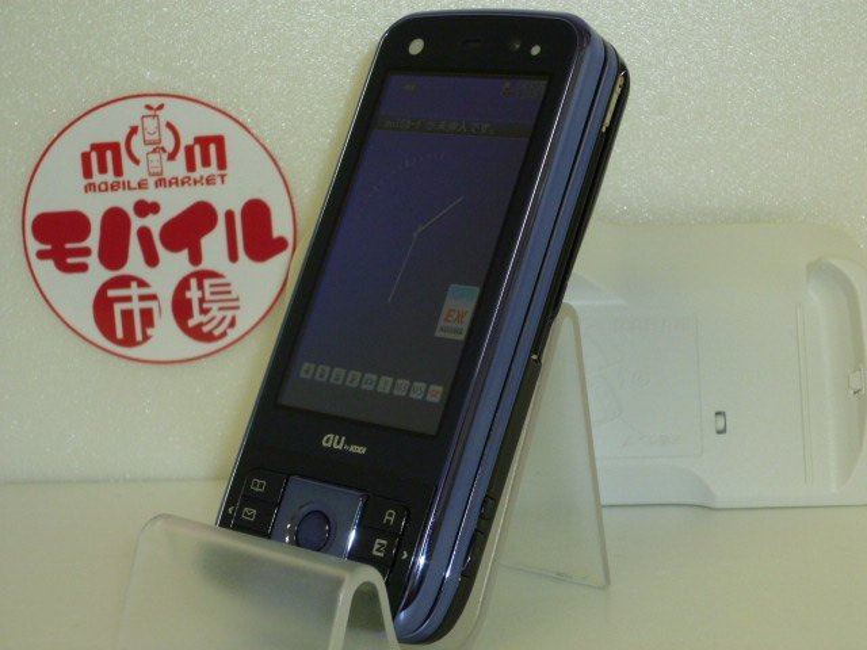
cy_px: 325
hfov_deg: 27.8
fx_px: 1753
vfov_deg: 21.0
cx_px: 434
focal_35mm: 70
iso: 200
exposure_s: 1/40
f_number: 5.1
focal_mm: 12.4
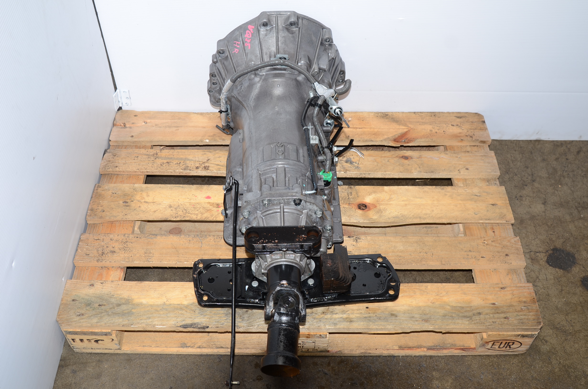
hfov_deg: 53.2
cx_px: 294
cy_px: 194
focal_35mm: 36
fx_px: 587
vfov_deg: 36.7
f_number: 5
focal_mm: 24
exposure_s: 1/30
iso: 100
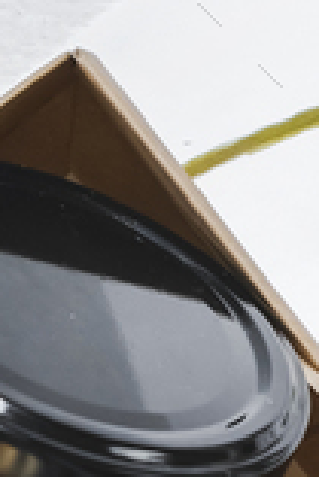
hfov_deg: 3.2
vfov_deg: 4.8
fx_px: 5689
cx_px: 468
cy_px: 719
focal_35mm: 429
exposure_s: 1/60
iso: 160
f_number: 4
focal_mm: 50.5
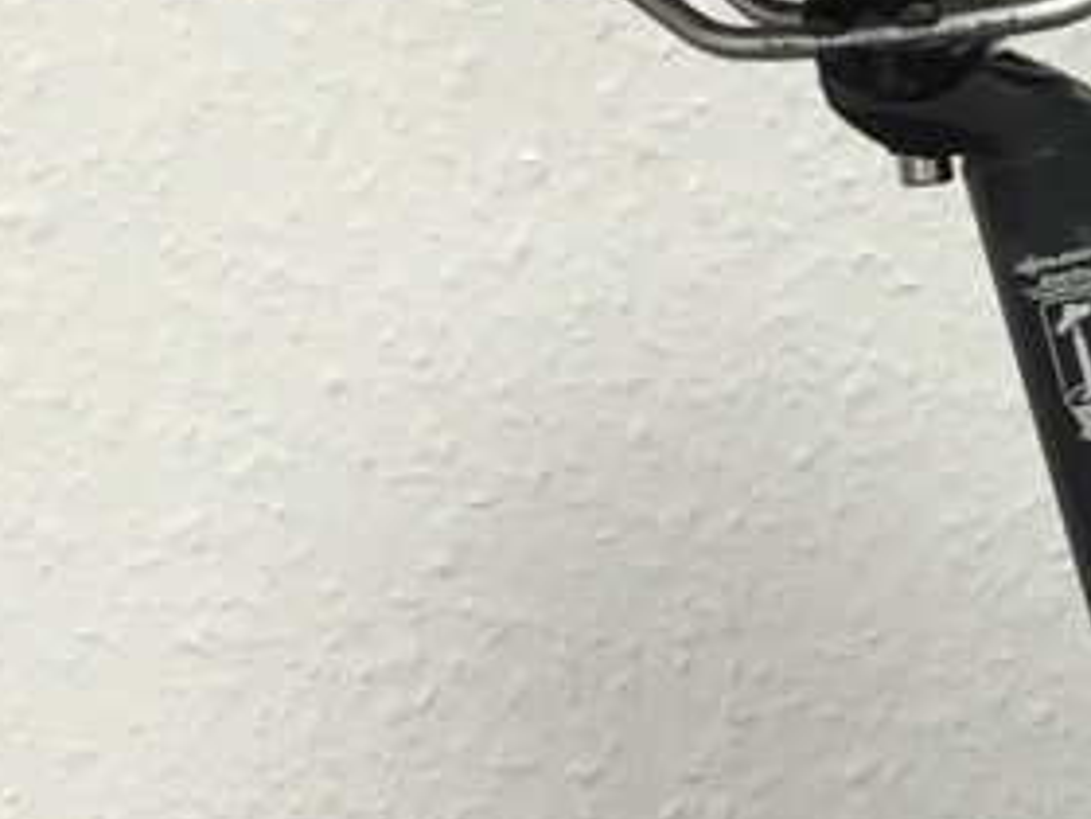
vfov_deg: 6.9
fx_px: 6524
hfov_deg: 8.9
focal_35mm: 207
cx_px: 2311
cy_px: 1618
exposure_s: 1/33
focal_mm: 4.15
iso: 40
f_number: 2.2
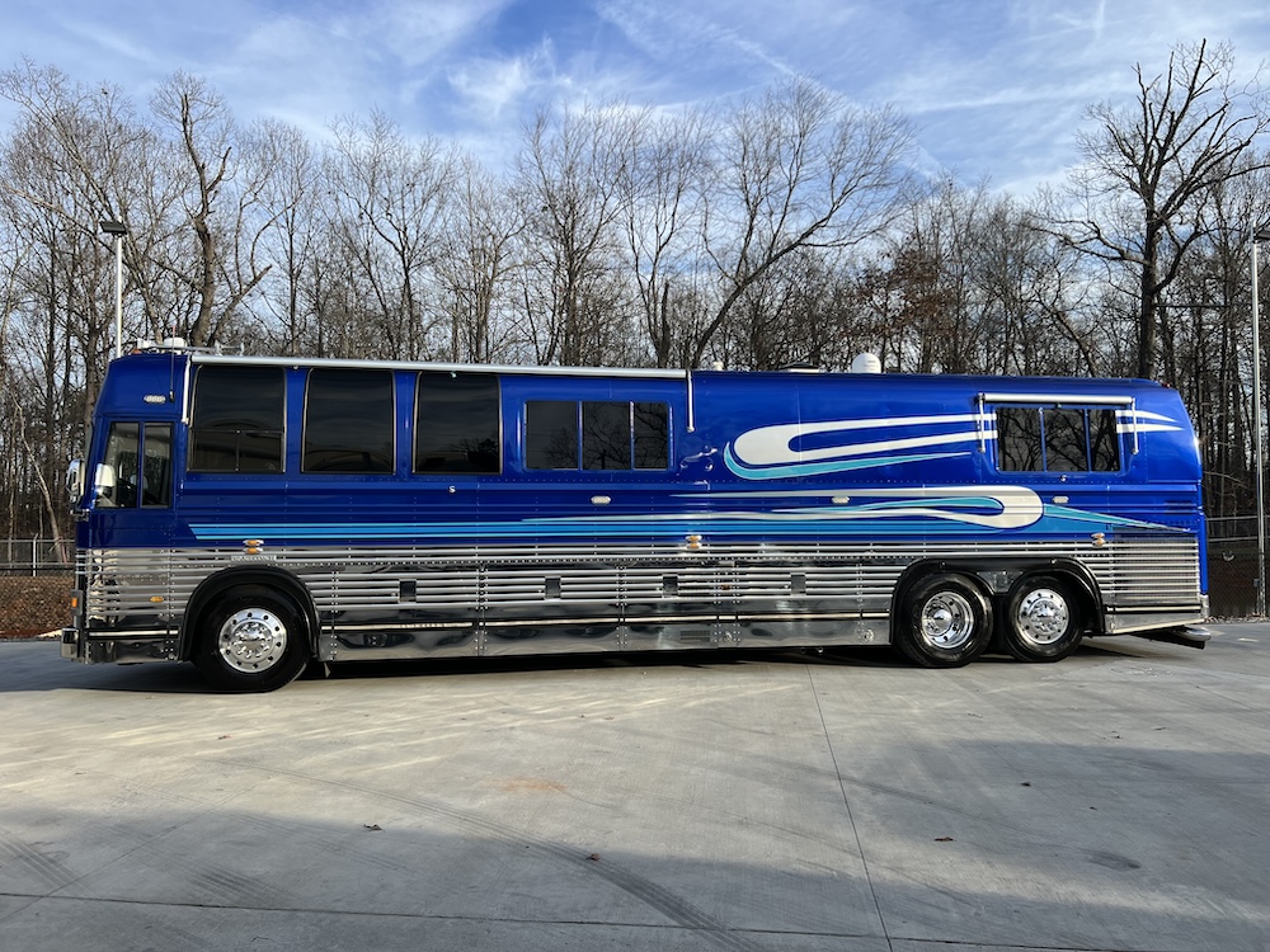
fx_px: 954
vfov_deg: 53.1
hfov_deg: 67.3
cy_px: 476
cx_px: 635
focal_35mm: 26
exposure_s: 1/1511
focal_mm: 5.7
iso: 50
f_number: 1.5
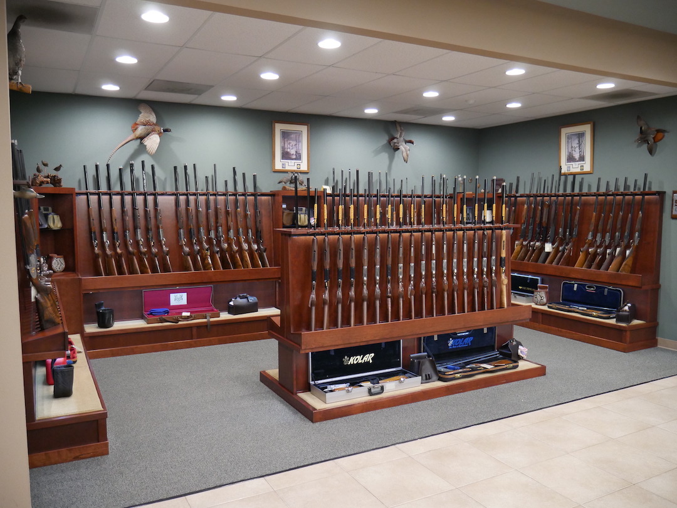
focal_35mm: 28
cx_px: 338
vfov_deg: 49.7
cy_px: 254
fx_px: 548
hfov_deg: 63.4
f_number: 3.5
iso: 2000
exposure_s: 1/60
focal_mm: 14
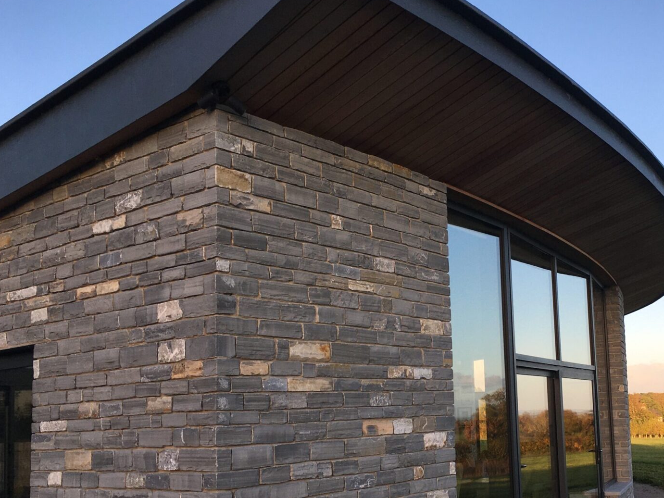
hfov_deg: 43.0
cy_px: 324
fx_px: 825
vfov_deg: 33.4
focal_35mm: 43
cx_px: 466
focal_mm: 4.15
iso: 25
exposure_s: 1/407
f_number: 2.2
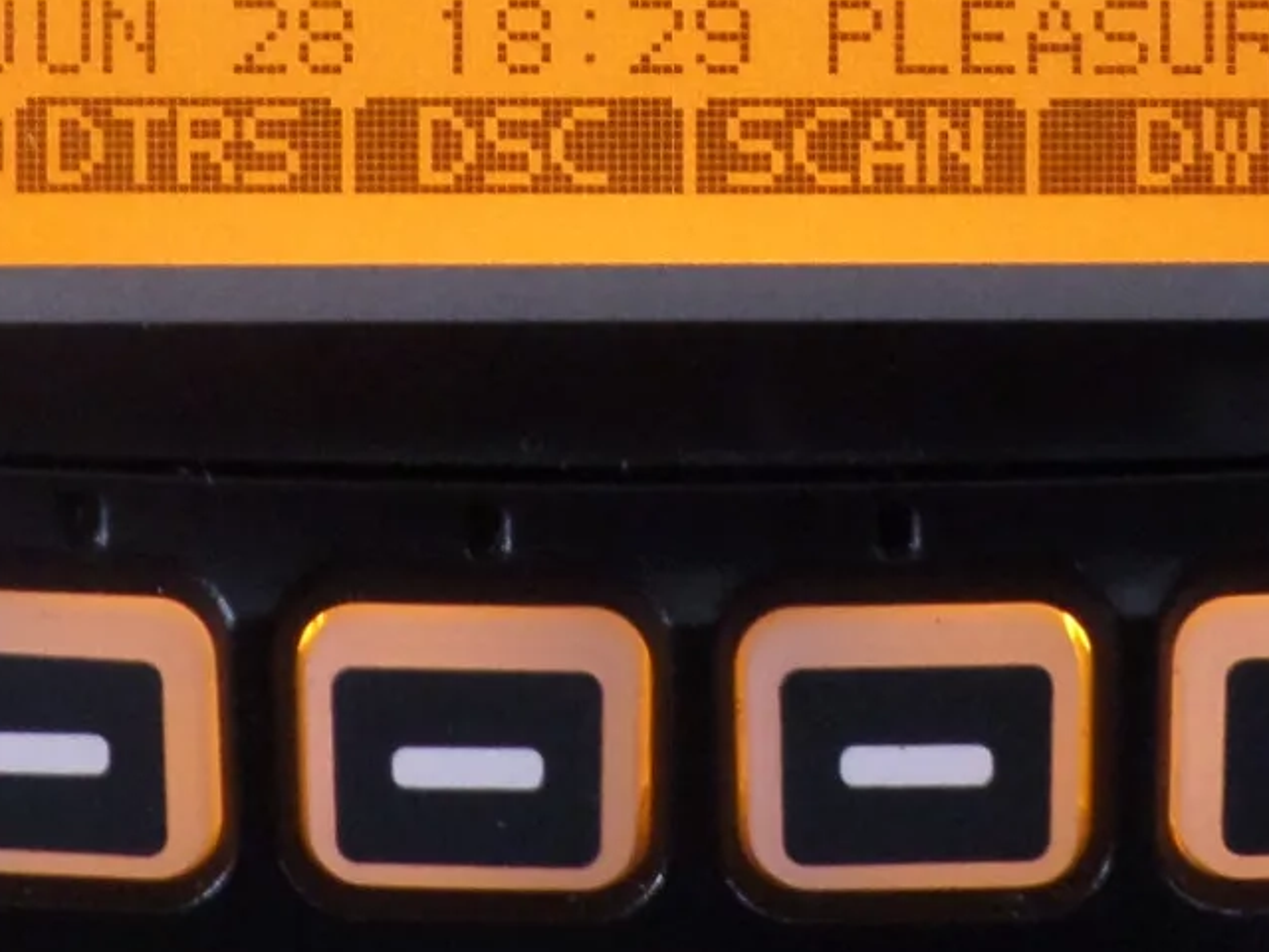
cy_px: -67
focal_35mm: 100
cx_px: 660
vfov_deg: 14.5
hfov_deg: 19.6
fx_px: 3666
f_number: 2.5
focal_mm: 4.5
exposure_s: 1/30
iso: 200
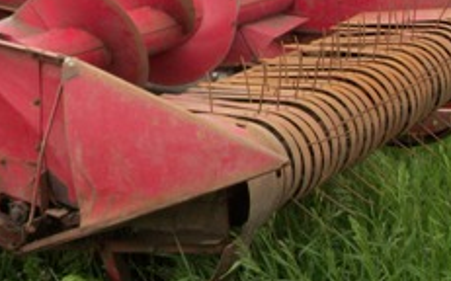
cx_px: -84
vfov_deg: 13.7
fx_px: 1155
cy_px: 0
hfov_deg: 20.7
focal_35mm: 94
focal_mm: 5.7
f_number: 2.9
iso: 80
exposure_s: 1/160
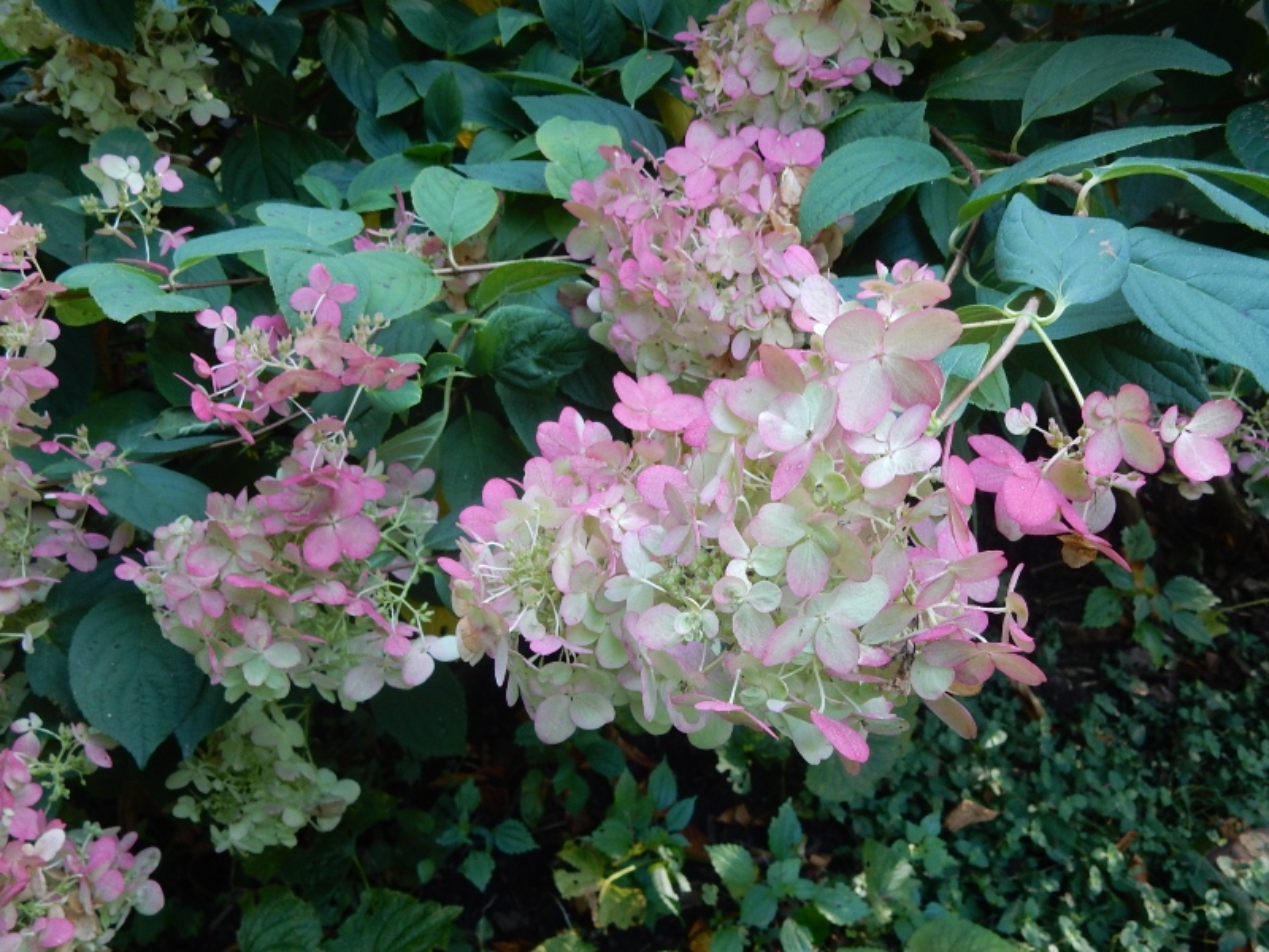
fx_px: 1320
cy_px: 476
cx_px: 634
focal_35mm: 36
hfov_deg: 51.4
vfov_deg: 39.7
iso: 250
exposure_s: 1/30
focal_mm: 6.4
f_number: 4
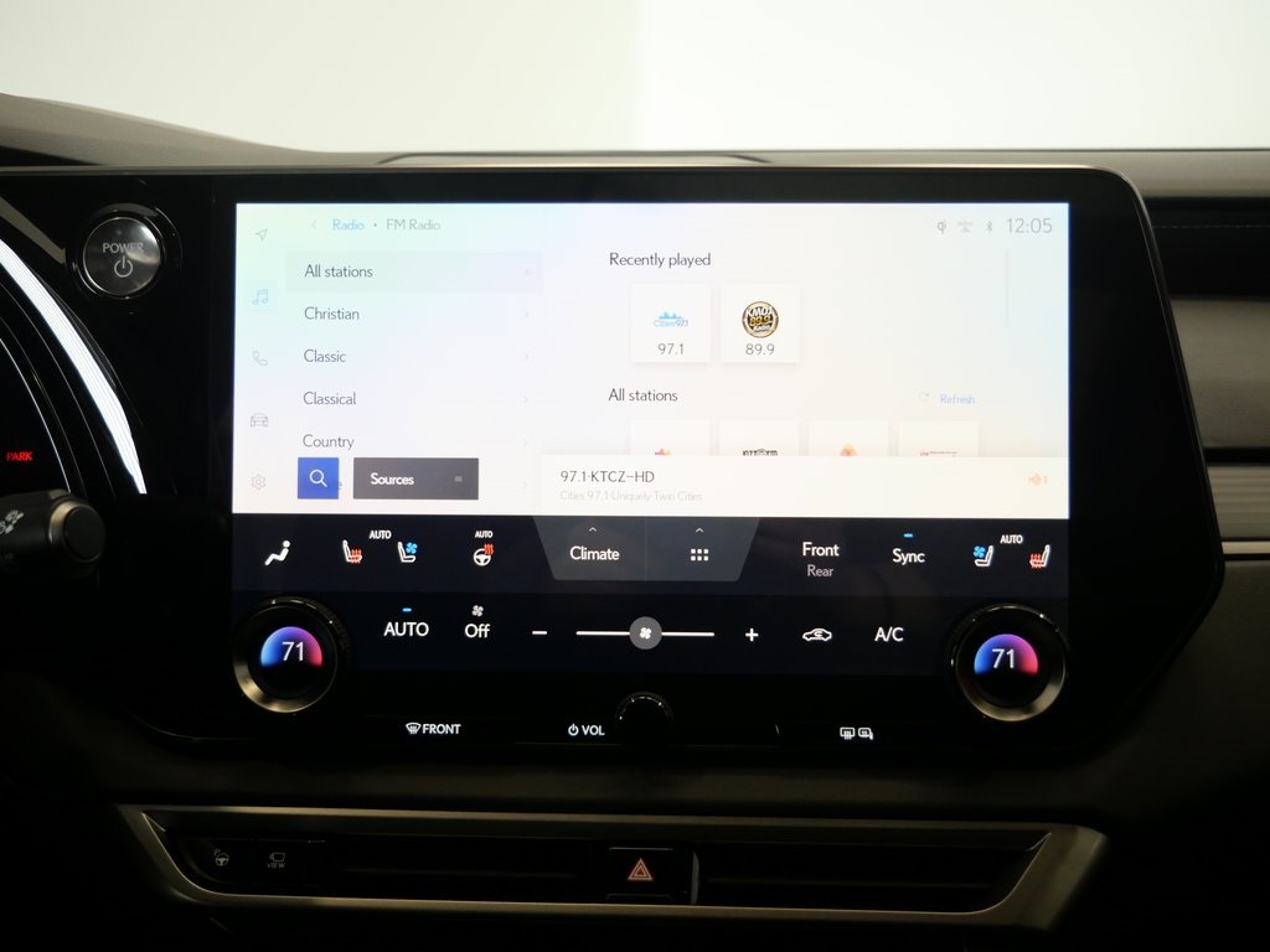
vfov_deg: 36.0
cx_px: 635
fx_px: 1468
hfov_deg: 46.8
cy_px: 476
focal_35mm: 40
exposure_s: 1/60
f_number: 4.1
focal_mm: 20
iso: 1000
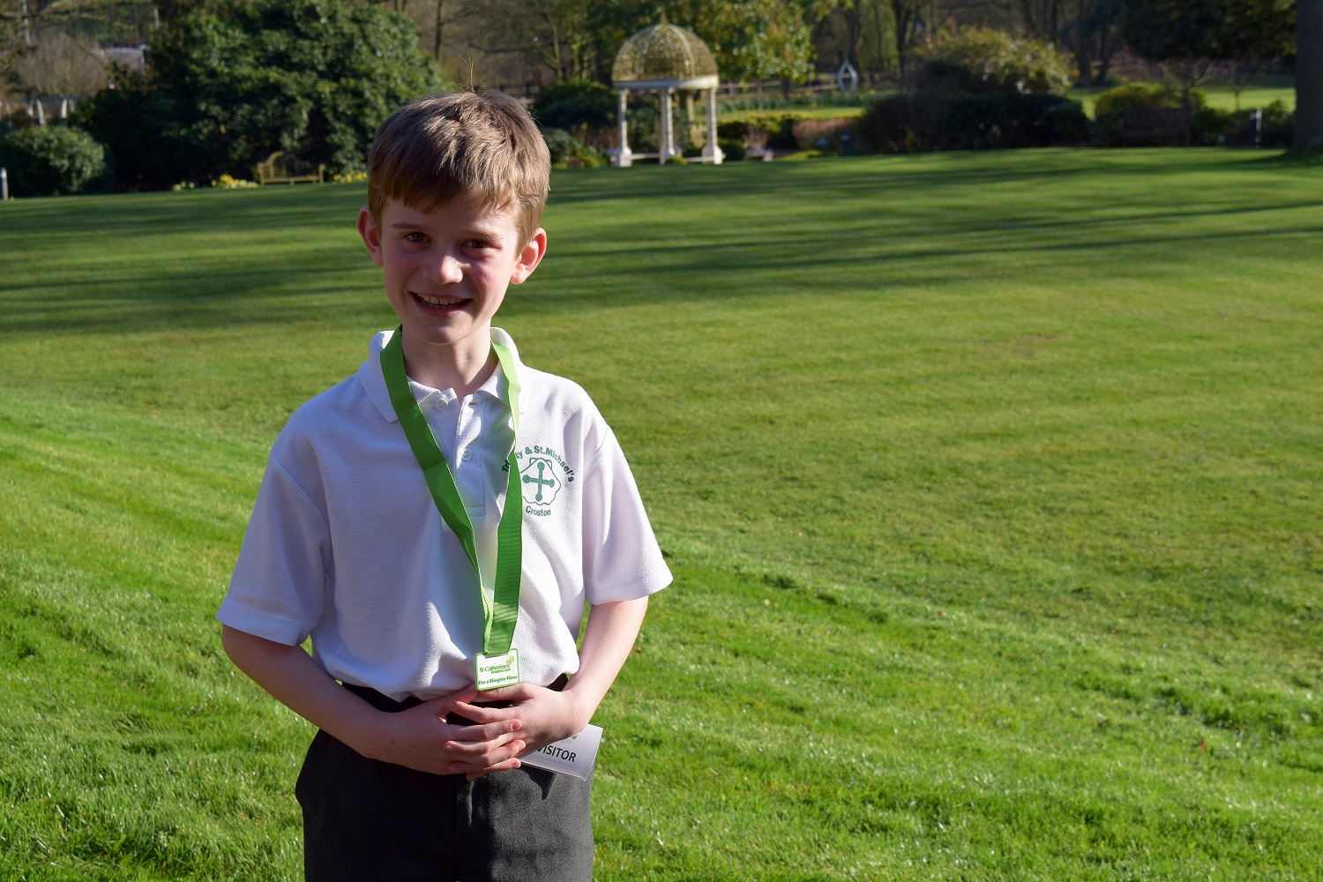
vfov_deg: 23.8
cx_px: 662
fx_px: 2095
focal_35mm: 57
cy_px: 441
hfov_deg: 35.1
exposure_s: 1/320
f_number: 9
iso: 200
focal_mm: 38
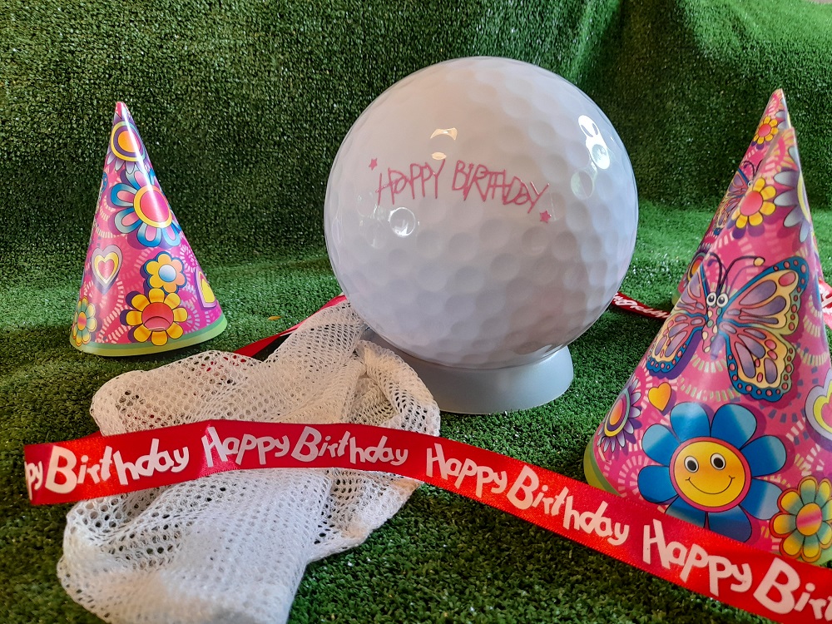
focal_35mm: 25
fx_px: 601
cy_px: 312
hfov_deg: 69.4
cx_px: 416
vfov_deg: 54.9
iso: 200
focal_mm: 4.6
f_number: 2
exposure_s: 1/50
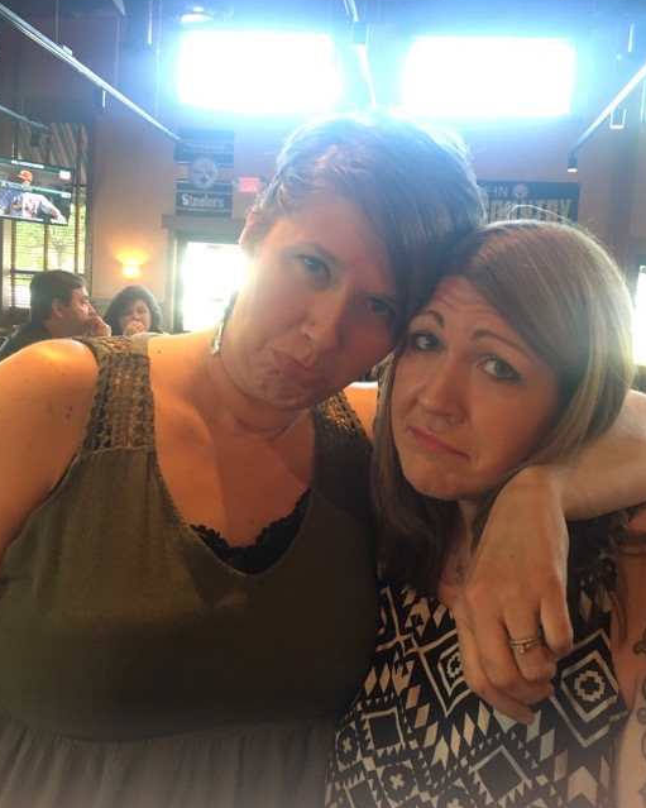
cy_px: 383
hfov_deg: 47.1
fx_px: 741
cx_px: 323
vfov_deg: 57.2
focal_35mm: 31
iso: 200
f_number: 2.2
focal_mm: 4.15
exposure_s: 1/15
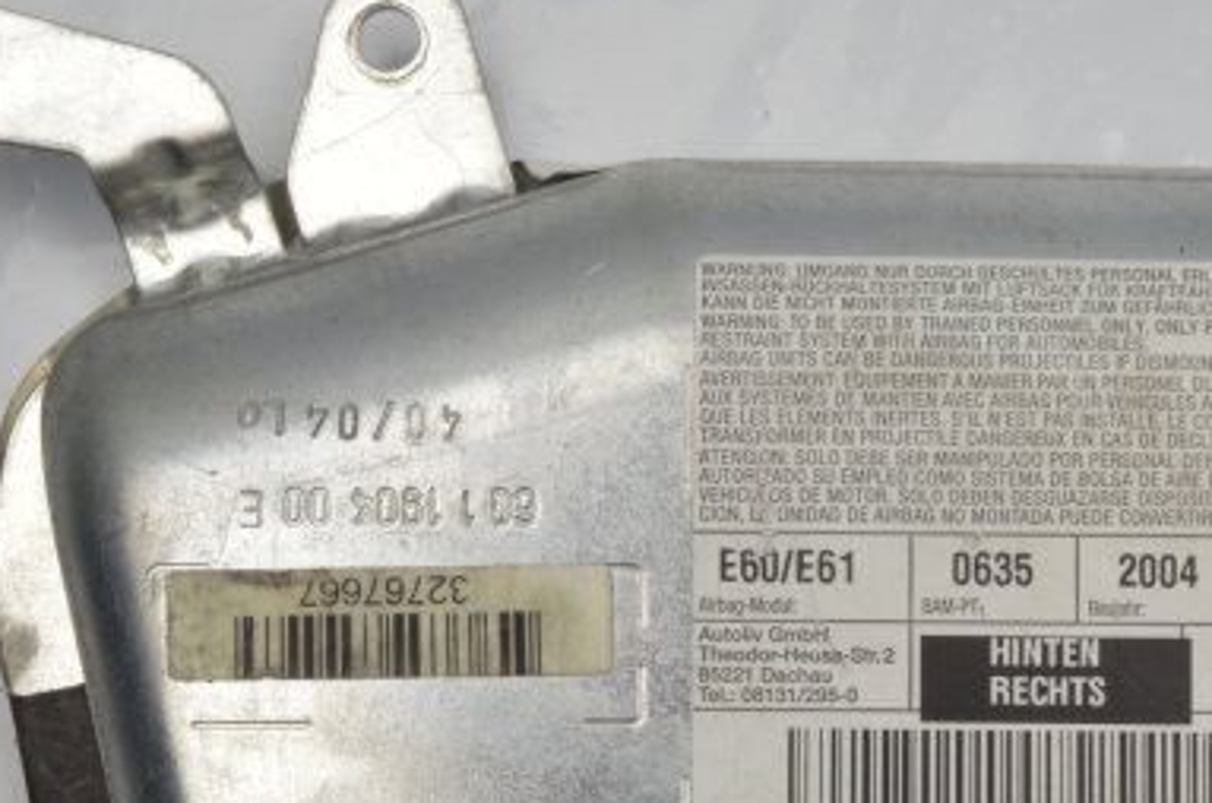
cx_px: 921
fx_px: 3372
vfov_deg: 13.4
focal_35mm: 100
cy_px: 781
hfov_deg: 20.2
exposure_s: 1/13
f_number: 14
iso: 100
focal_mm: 25
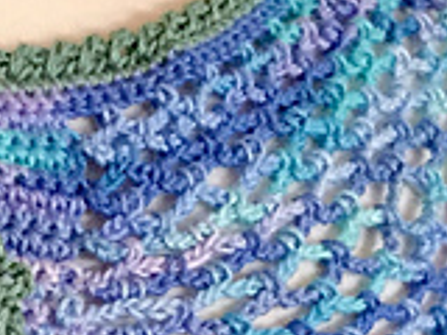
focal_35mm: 116
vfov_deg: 12.5
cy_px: 380
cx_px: -190
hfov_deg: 15.8
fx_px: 1498
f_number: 2.2
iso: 640
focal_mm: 4.15
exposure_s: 1/15
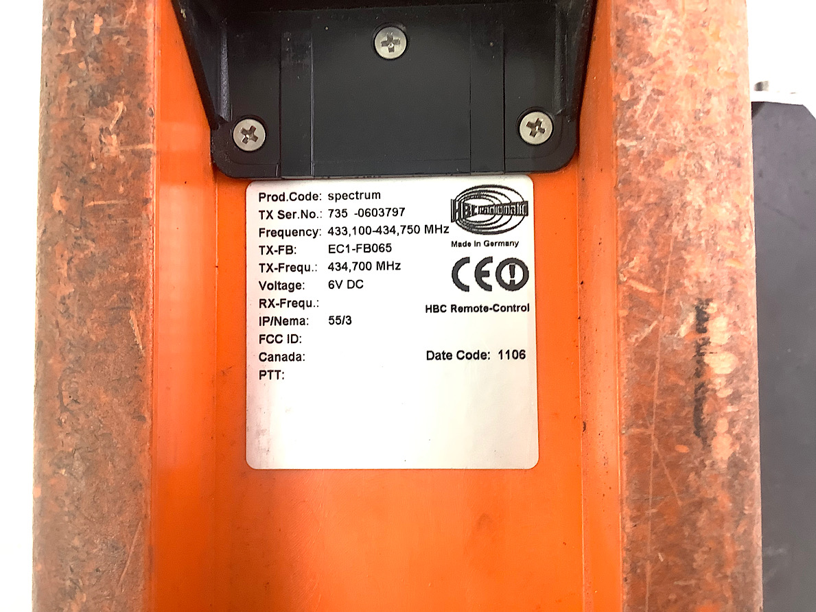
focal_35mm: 31
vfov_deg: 45.4
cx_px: 408
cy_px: 306
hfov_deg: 58.3
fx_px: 731
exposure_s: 1/50
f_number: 2.4
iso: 80
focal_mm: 3.3
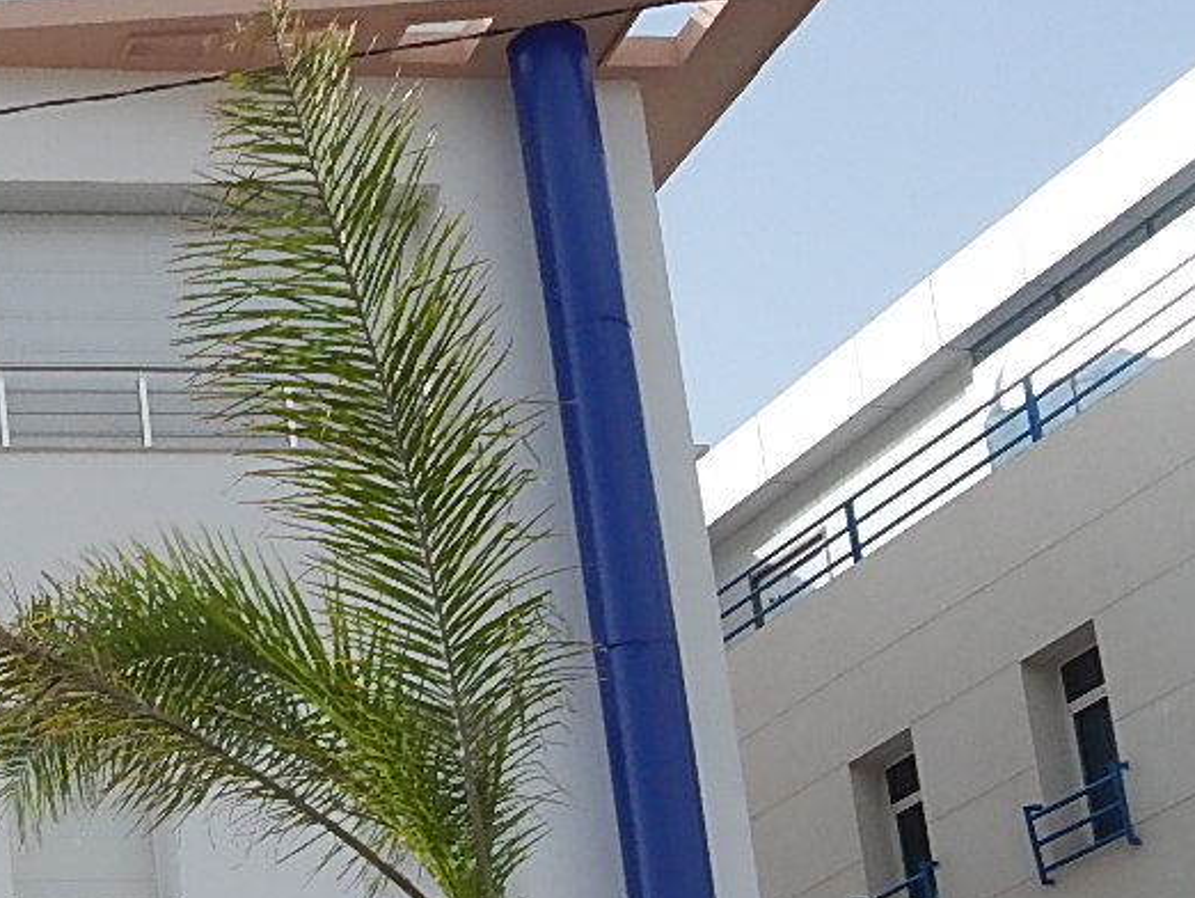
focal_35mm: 95
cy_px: 1184
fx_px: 3281
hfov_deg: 18.7
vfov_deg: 14.9
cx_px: -472
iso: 125
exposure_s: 1/1250
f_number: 3.2
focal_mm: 5.6
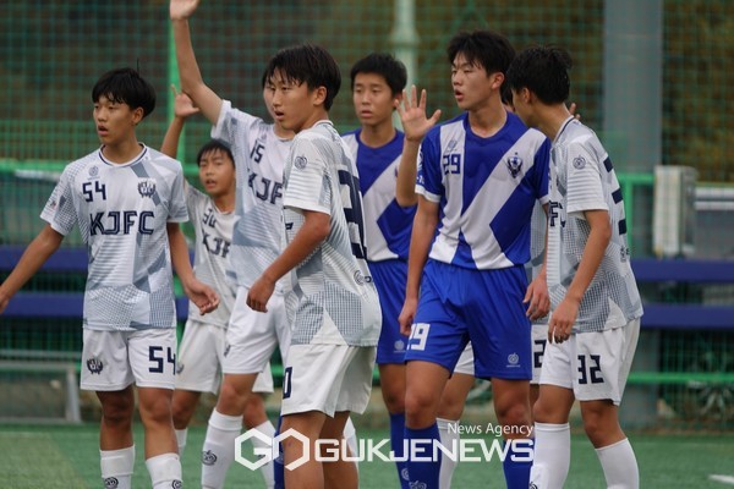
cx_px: 367
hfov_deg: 3.6
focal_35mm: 580
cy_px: 244
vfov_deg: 2.4
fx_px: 11825
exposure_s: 1/250
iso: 200
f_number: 4
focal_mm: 212.77
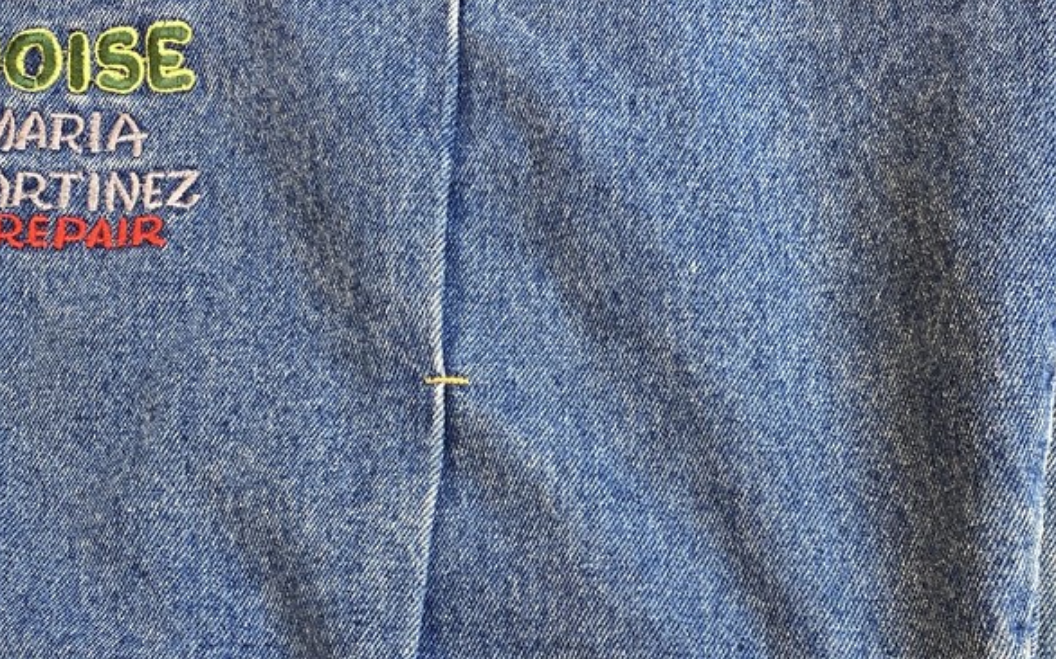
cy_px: 610
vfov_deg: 26.4
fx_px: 1352
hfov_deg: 42.6
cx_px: 510
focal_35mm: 47
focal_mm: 4.25
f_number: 1.8
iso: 125
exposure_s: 1/120
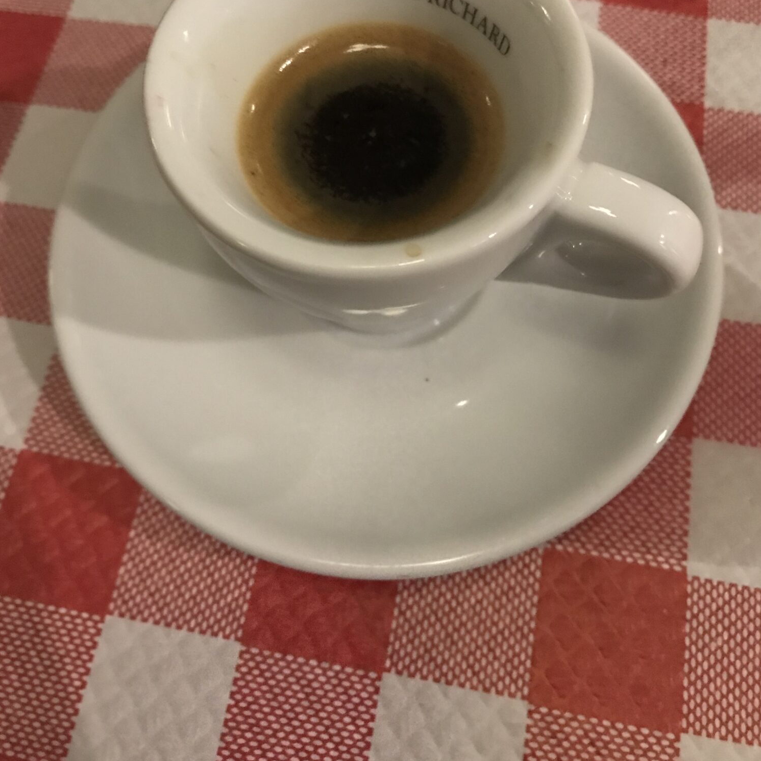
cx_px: 383
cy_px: 259
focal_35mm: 34
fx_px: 846
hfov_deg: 48.5
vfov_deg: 47.7
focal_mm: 3.99
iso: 100
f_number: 1.8
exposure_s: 1/4
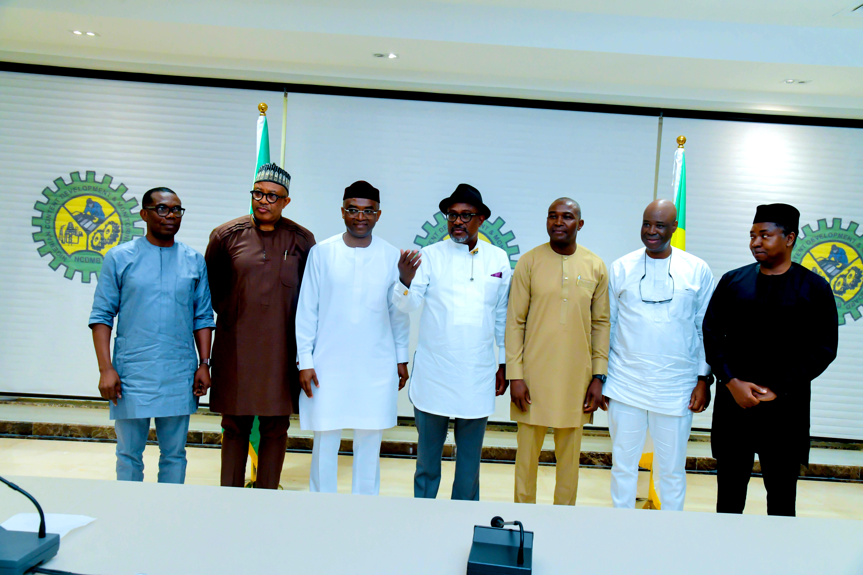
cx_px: 432
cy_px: 288
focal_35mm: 31
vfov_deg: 42.3
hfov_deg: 60.3
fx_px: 743
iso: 2200
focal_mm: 31
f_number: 7.1
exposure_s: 1/160
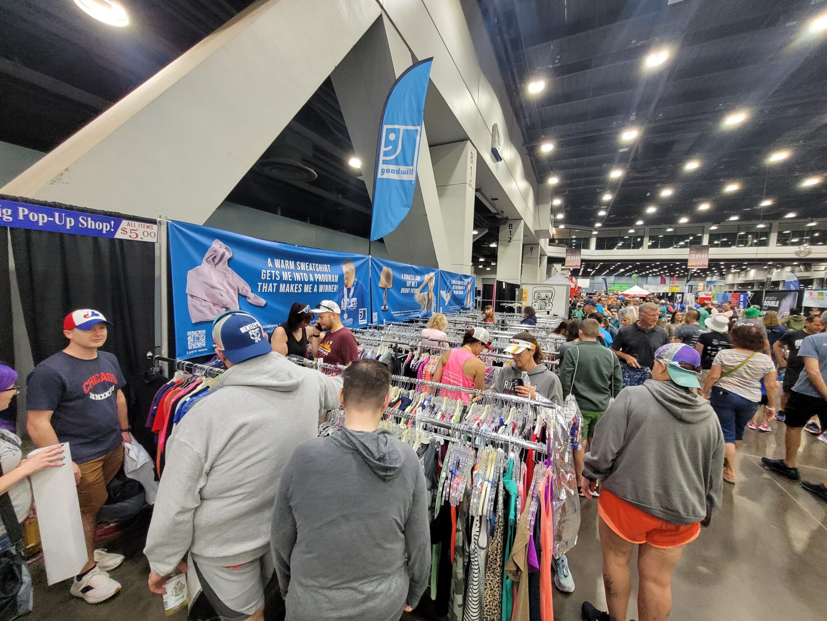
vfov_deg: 89.9
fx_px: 311
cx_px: 414
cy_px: 310
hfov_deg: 106.2
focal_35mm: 13
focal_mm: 1.74
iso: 320
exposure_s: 1/60
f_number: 2.2
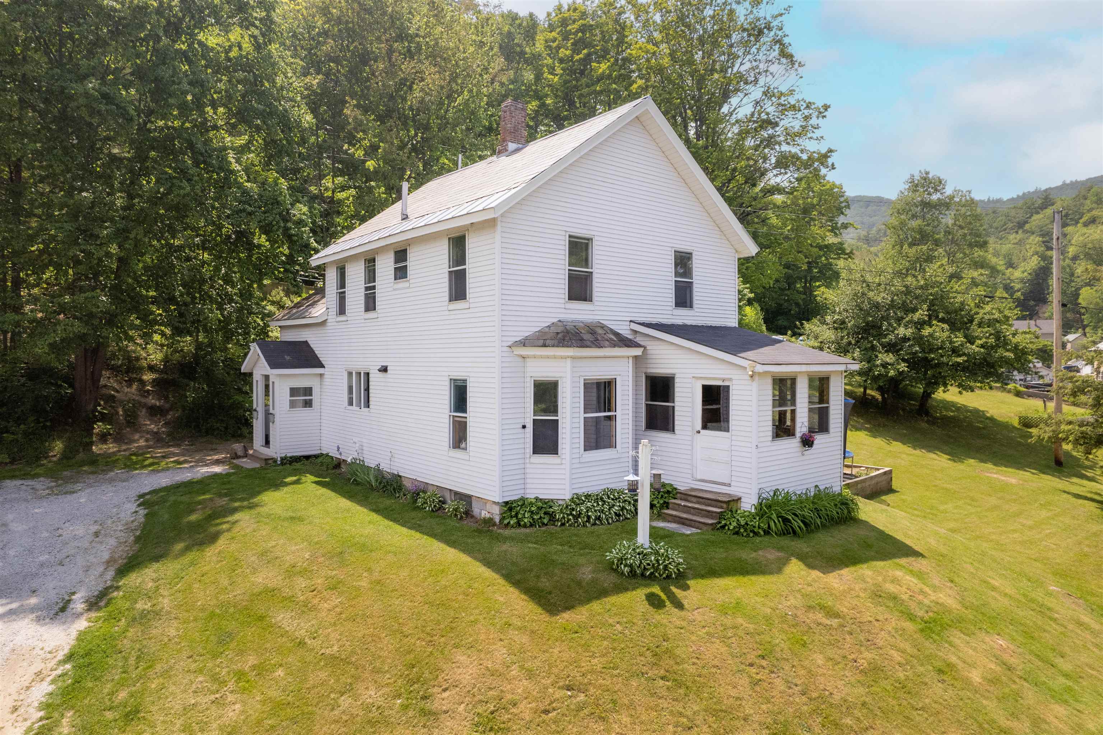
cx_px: 552
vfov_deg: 57.2
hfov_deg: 78.6
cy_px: 368
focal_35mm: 22
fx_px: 674
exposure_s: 1/200
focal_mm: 8.38
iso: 100
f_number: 2.8
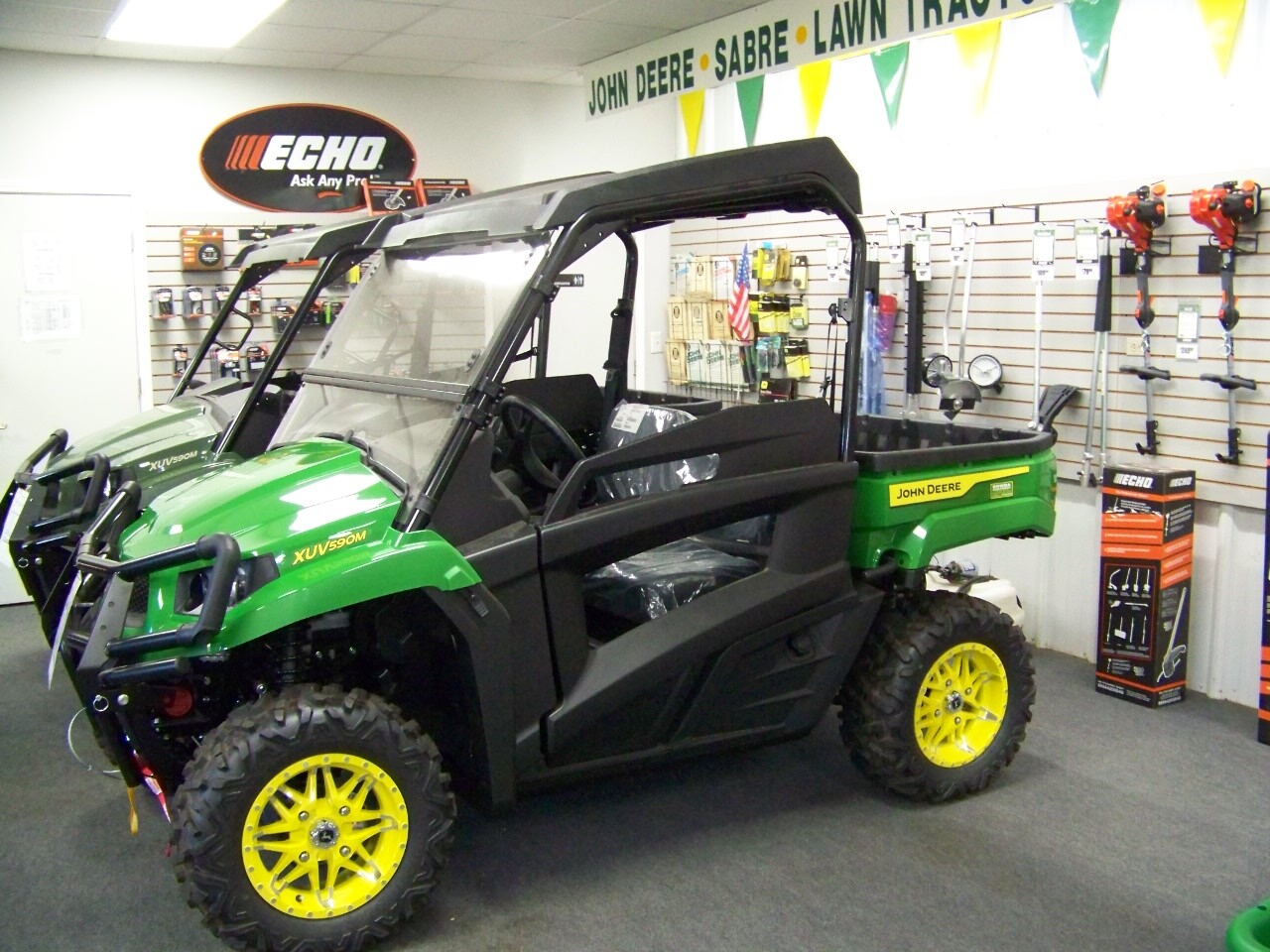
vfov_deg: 39.7
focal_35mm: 36
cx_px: 635
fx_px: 1321
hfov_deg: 51.4
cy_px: 476
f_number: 2.8
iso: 400
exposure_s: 1/30
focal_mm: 5.85
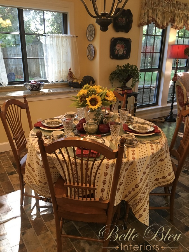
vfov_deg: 61.7
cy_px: 126
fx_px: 211
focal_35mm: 29
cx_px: 94
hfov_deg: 48.2
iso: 100
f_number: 2.2
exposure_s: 1/30
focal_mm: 4.15
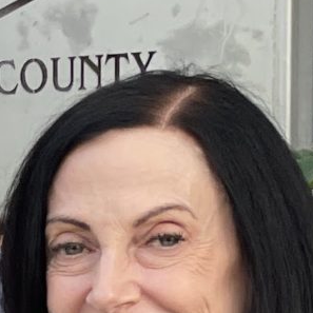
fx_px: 4051
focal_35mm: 396
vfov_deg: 4.3
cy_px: 696
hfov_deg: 4.4
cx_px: -322
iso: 25
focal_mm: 6
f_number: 2
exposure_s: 1/122
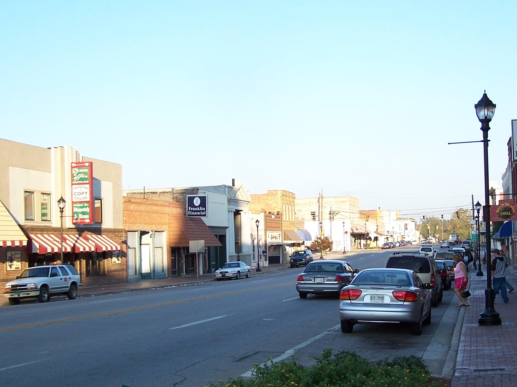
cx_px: 298
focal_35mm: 55
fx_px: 821
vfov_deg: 26.5
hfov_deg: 34.9
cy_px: 226
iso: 80
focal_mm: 6.3
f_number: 2.8
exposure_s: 1/350
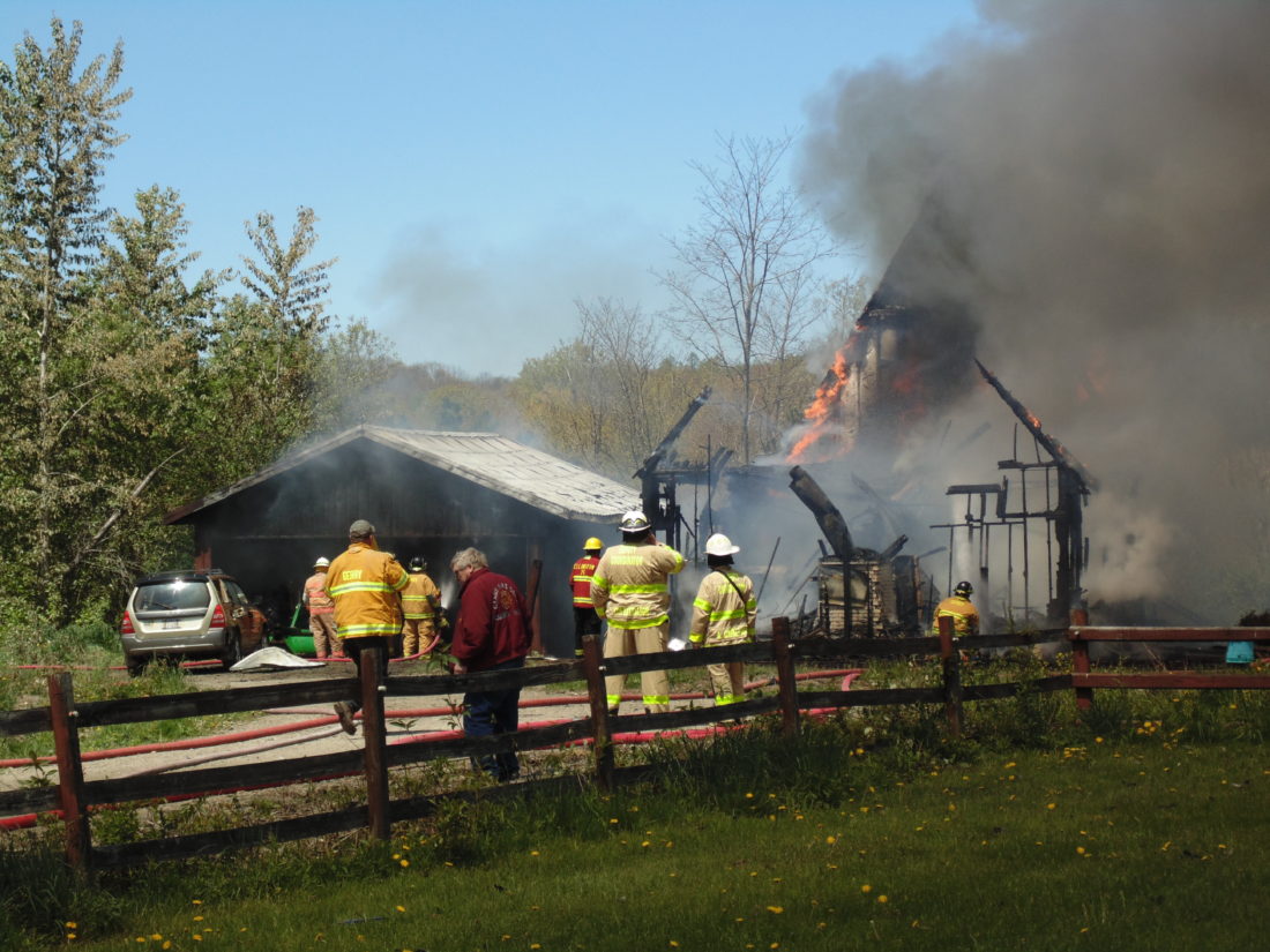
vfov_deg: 15.1
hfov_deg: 20.0
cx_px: 635
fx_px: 3595
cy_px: 476
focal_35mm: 98
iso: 80
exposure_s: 1/500
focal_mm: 17.5
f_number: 4.6
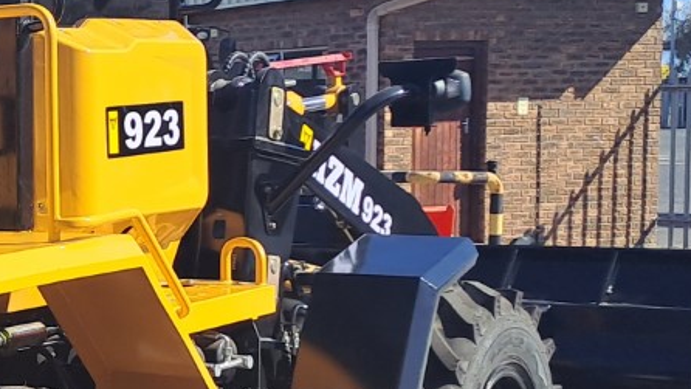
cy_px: 243
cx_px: -183
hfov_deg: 22.0
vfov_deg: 13.7
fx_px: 1613
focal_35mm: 88
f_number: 1.8
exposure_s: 1/1389
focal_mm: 4.65
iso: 32
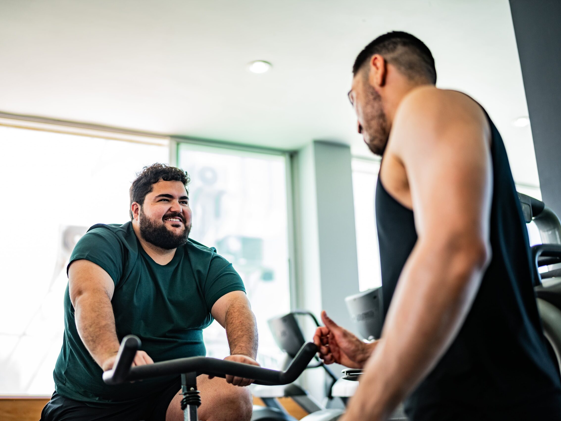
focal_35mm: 38
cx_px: 249
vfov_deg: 37.7
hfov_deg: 48.9
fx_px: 616
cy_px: 211
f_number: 1.2
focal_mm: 35
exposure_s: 1/640
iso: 160
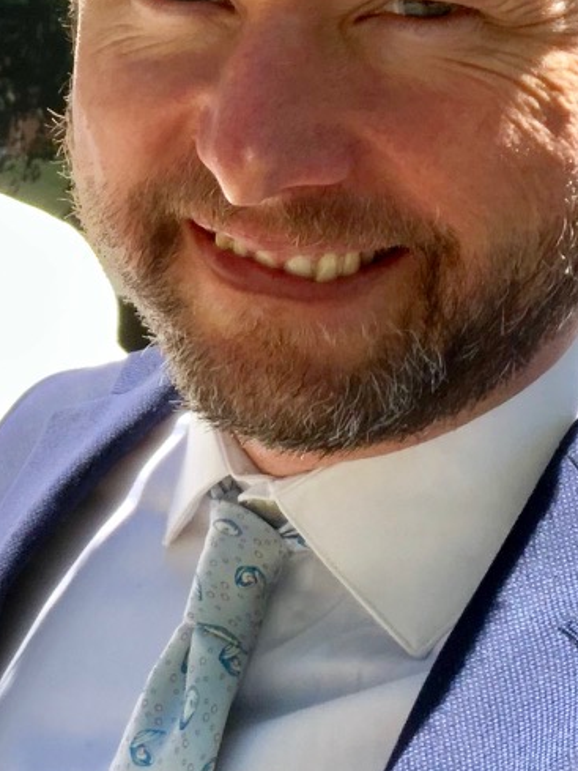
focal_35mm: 101
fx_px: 2248
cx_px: 0
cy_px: 139
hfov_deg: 14.4
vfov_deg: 19.2
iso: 20
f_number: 2.2
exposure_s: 1/120
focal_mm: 2.87
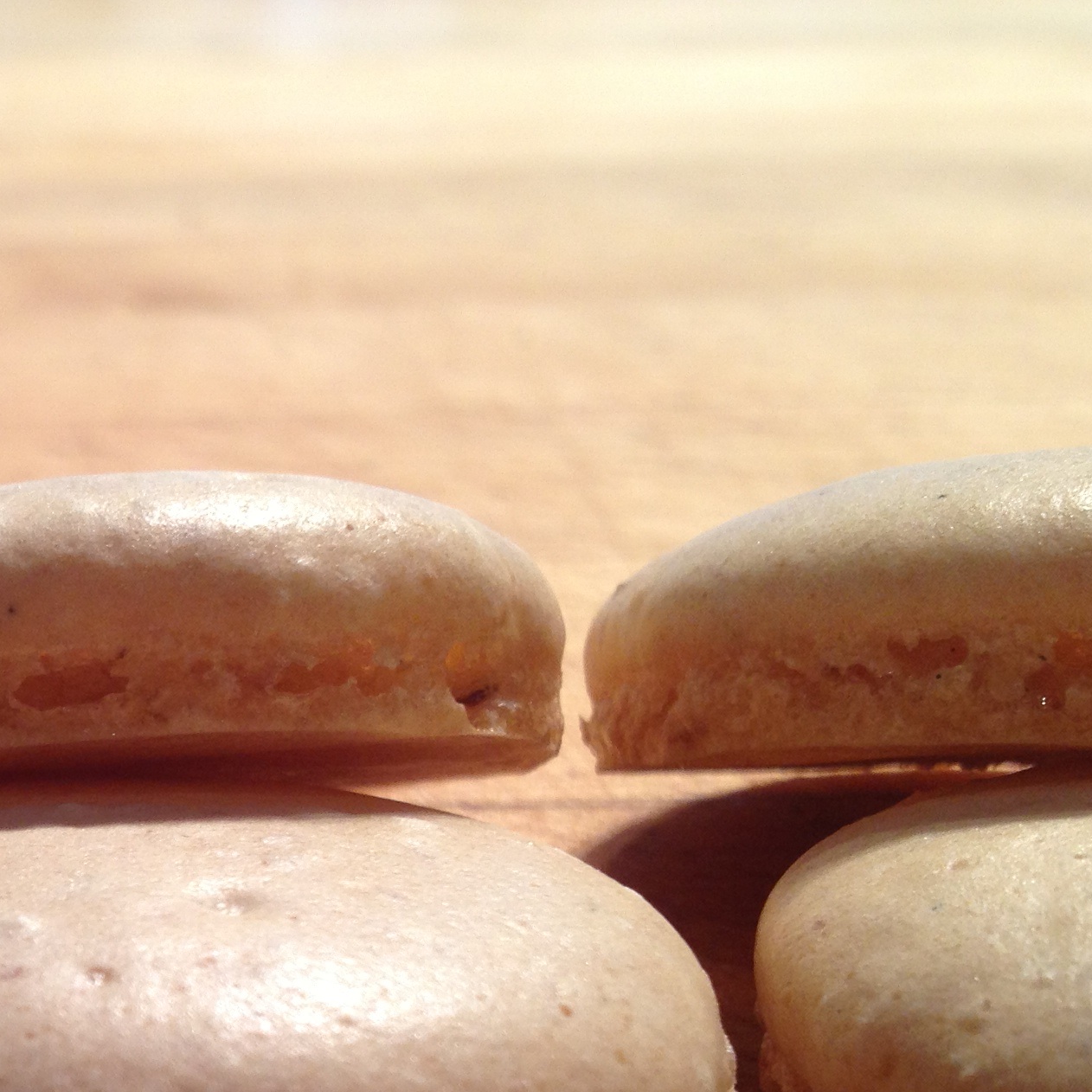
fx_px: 2855
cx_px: -201
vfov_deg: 21.0
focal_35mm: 80
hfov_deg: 20.3
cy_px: 1057
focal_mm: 4.28
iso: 50
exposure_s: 1/40
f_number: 2.4
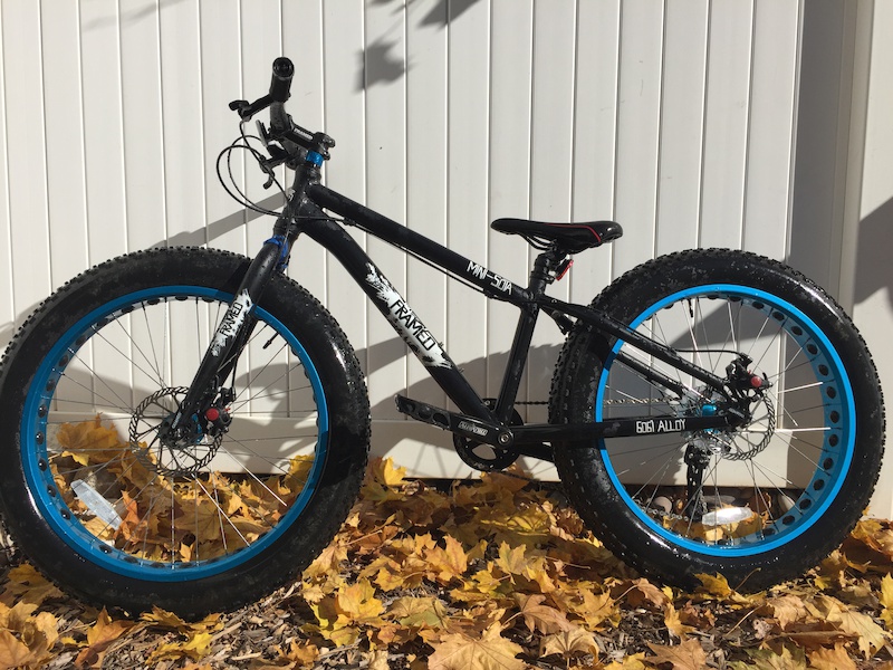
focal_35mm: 29
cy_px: 335
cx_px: 446
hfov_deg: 61.7
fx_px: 748
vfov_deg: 48.2
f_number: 2.2
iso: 32
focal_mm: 4.15
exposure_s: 1/3597
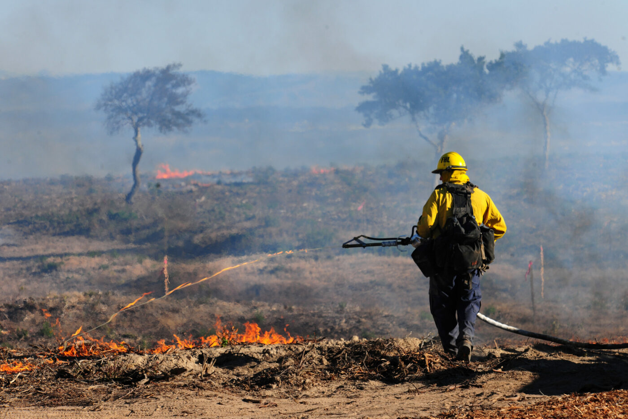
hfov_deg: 9.8
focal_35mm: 210
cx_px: 314
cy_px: 210
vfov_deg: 6.5
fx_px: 3664
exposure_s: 1/320
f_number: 10
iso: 200
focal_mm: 210
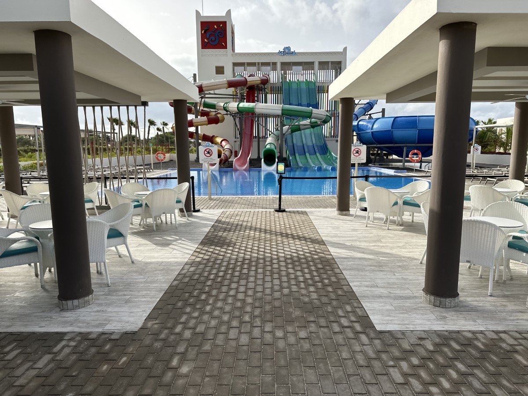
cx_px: 264
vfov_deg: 56.8
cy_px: 198
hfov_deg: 71.6
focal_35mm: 24
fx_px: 366
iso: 80
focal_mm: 6.86
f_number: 1.78
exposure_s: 1/2967
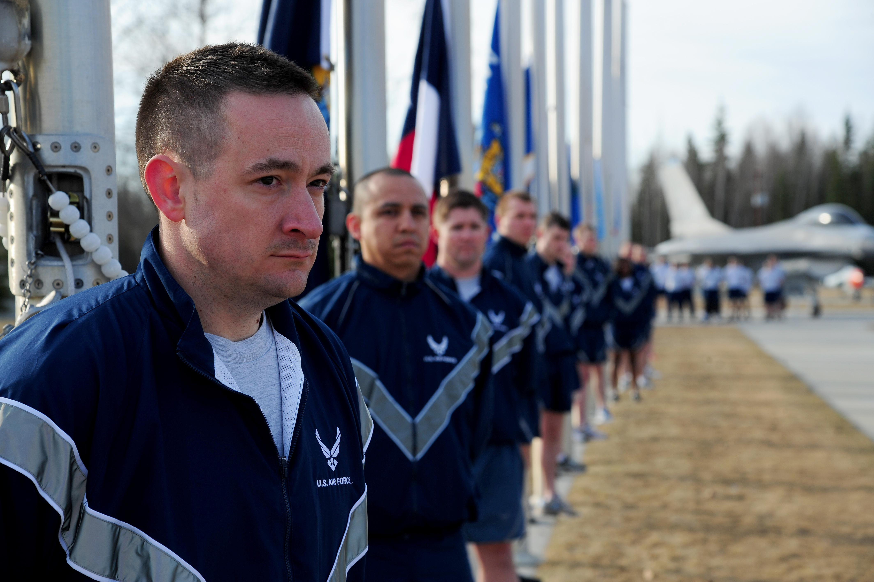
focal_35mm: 92
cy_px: 291
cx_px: 437
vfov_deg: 14.8
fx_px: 2232
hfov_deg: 22.2
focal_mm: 92
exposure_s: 1/200
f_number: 8
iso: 200
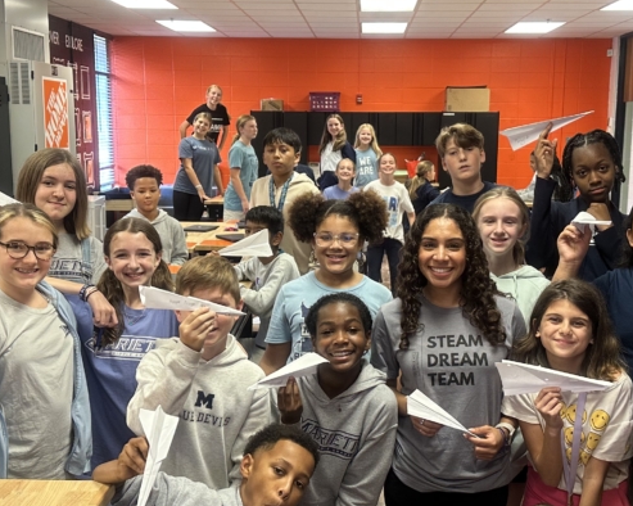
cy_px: 261
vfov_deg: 30.8
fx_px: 918
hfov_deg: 38.0
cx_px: 334
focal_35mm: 49
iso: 160
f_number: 1.78
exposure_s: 1/60
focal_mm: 6.86
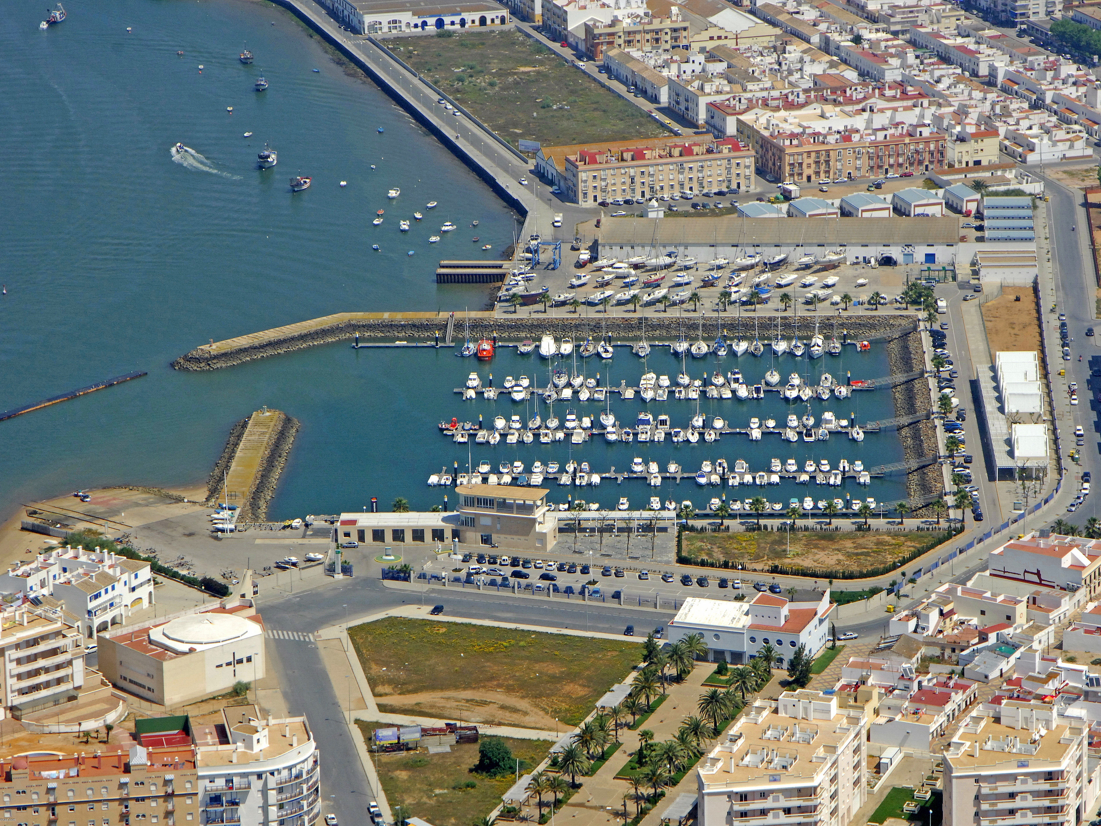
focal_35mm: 127
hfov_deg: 15.5
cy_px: 413
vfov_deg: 11.7
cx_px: 604
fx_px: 4039
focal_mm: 78
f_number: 9.5
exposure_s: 1/1000
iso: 400
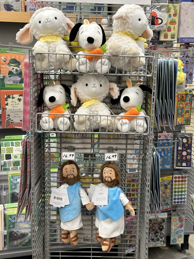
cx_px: 97
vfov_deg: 39.7
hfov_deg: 30.3
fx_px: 359
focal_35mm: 48
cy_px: 130
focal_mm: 6.86
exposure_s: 1/60
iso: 160
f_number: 1.78
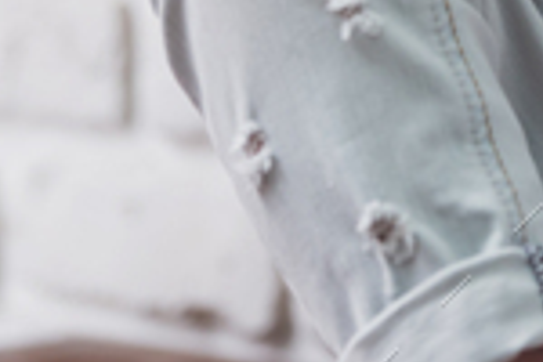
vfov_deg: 2.8
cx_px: 691
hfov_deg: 4.3
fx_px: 7239
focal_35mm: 480
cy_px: -337
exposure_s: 1/125
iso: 400
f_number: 4
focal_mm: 122
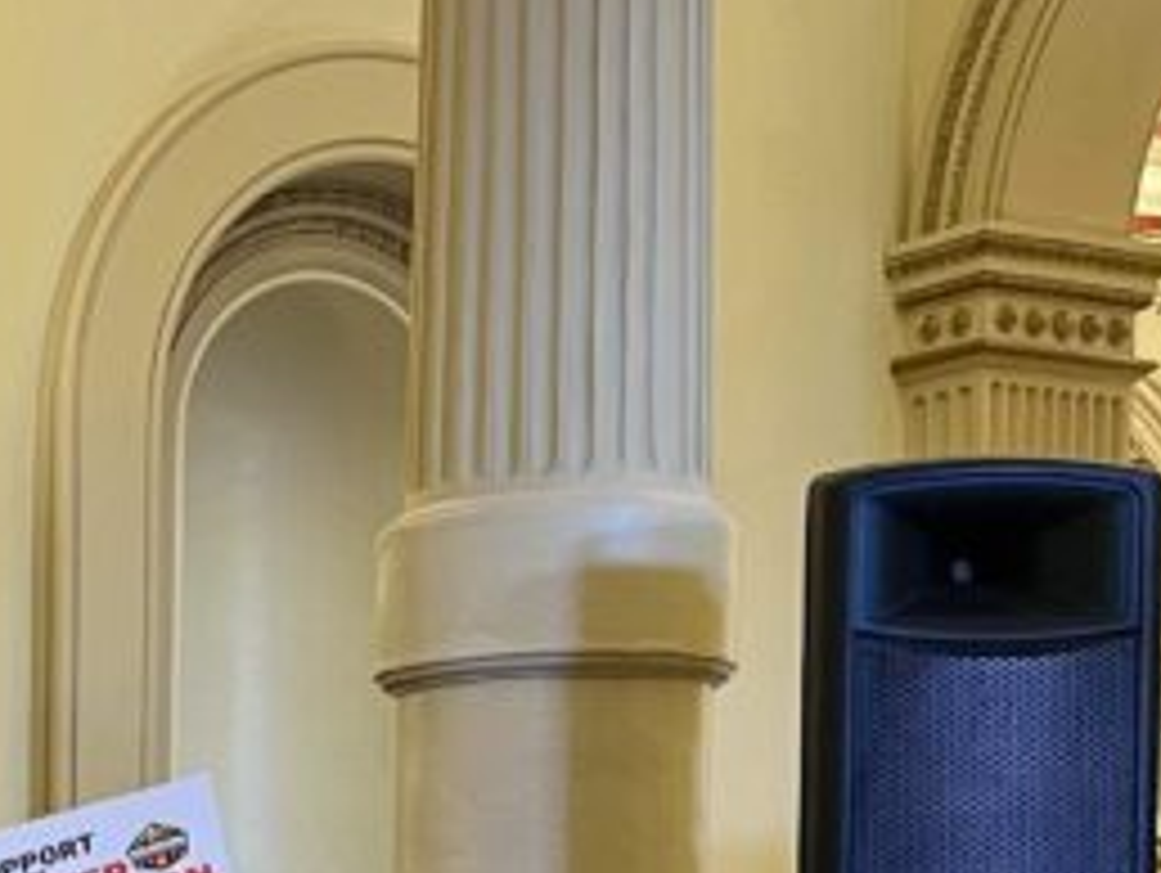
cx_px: -495
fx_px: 3458
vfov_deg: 13.9
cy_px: 1107
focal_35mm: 103
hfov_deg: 17.4
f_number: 1.5
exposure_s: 1/60
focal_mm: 5.7
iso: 400
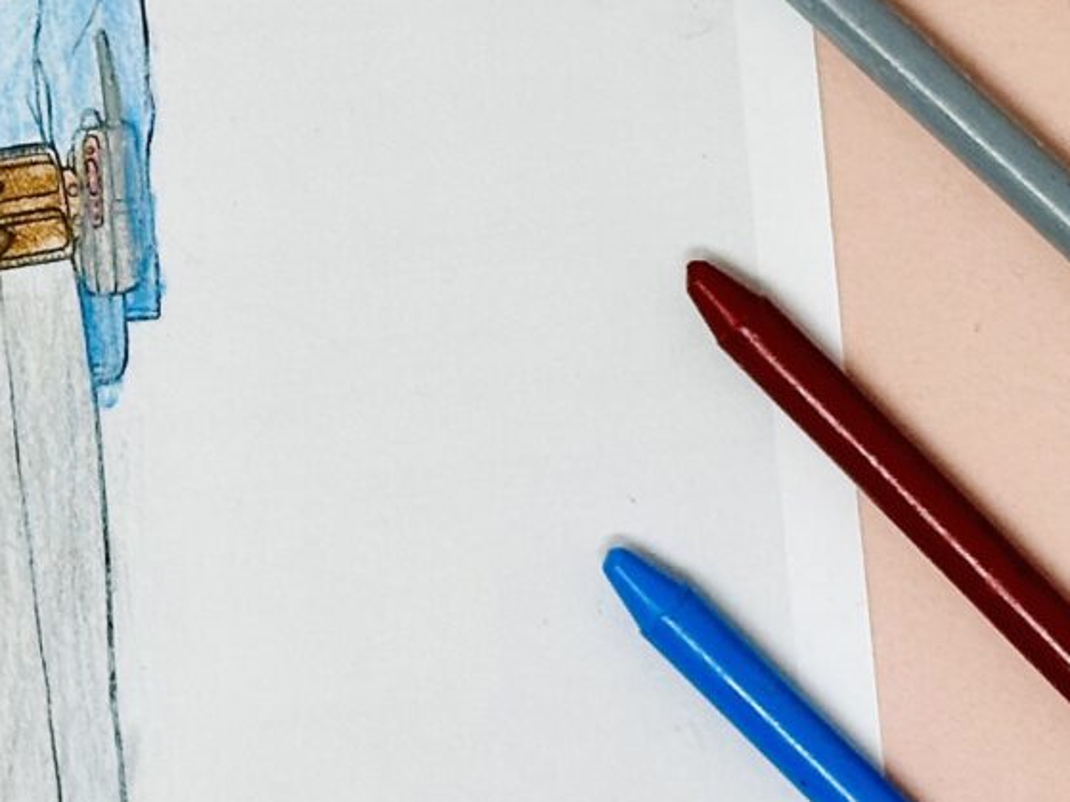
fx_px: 5439
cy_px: 168
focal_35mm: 176
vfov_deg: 8.4
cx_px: 197
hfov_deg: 11.2
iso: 64
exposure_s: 1/496
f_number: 1.78
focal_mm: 6.86
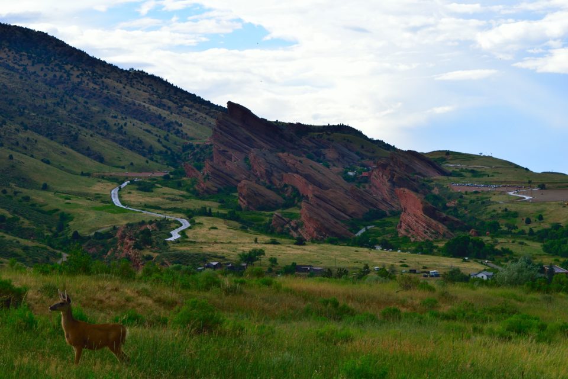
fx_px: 1302
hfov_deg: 24.6
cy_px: 190
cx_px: 284
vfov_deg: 16.6
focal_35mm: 82
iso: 400
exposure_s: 1/400
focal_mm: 55
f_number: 11
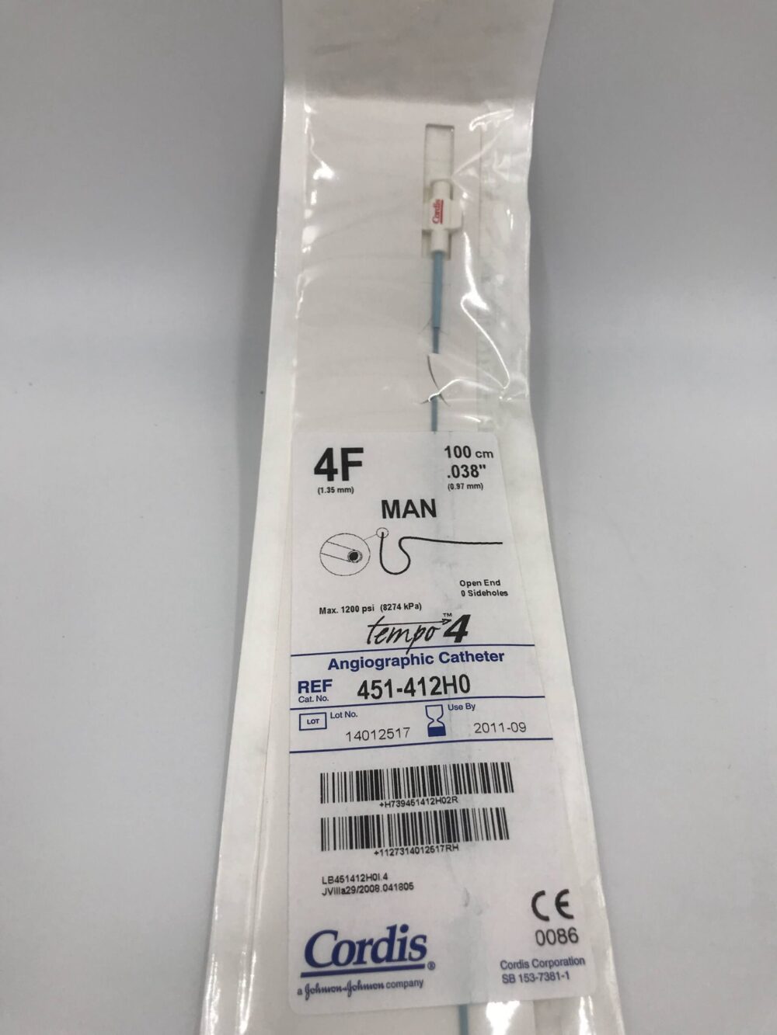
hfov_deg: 49.8
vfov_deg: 63.4
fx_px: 838
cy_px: 518
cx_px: 388
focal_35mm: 28
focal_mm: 3.99
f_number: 1.8
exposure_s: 1/222
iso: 20
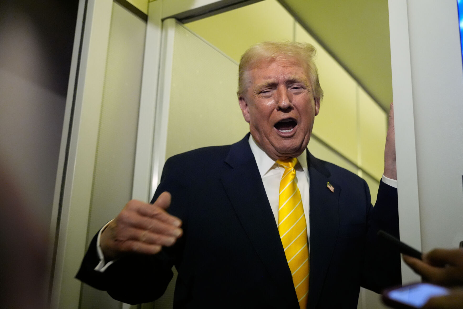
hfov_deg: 44.5
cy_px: 154
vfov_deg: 30.5
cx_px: 232
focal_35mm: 44
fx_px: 566
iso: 6400
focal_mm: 44
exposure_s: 1/250
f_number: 2.8
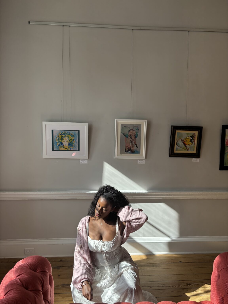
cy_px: 152
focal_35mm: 26
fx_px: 228
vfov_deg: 67.3
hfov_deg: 53.1
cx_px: 114
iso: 50
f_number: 1.6
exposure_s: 1/711
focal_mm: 5.96
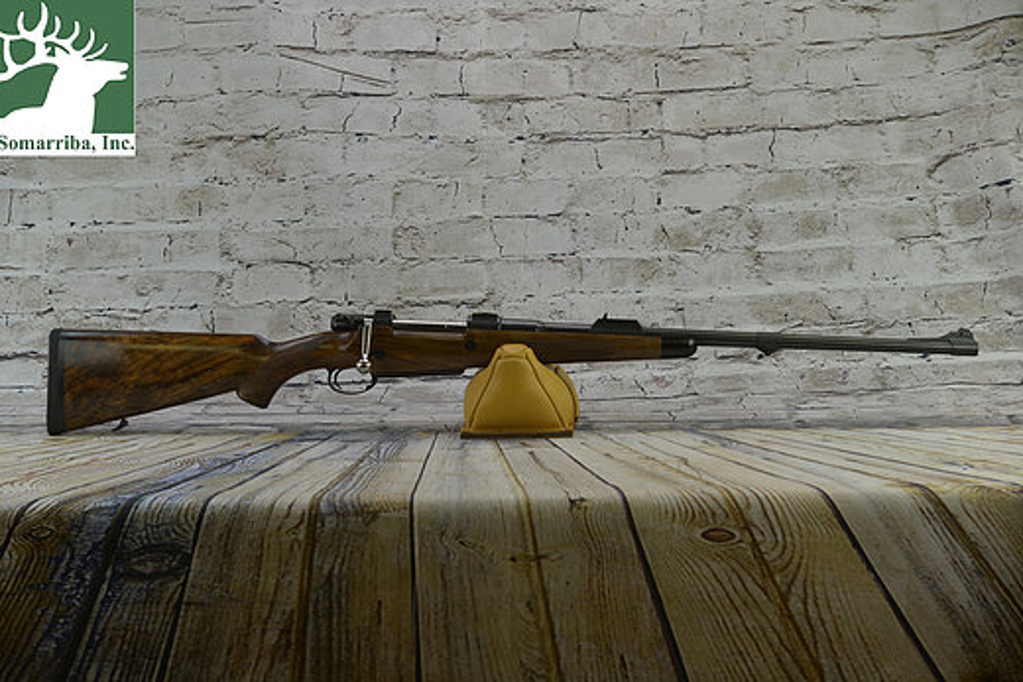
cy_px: 341
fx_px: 1705
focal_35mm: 60
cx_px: 512
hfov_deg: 33.4
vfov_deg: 22.6
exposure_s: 1/100
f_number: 5
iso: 250
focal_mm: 60
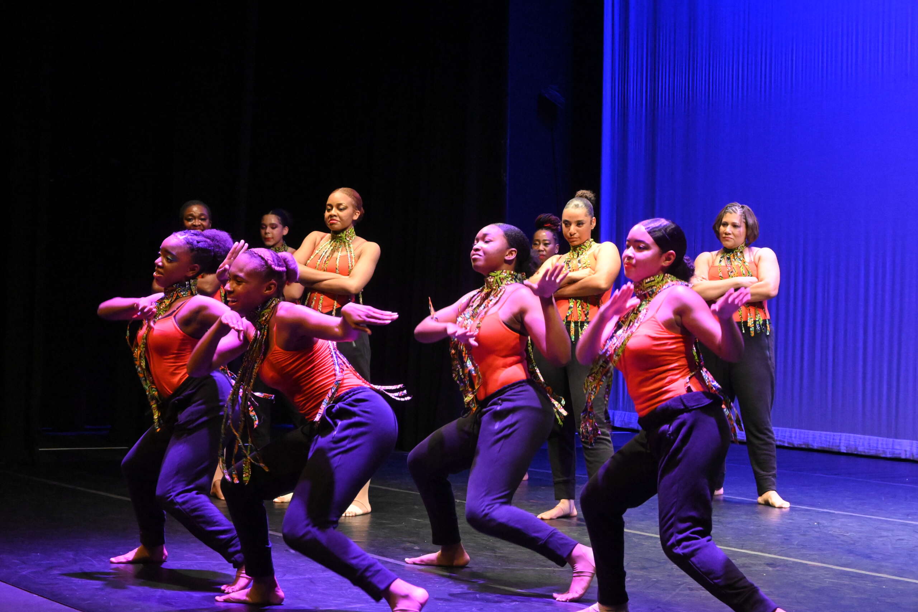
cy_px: 306
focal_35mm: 72
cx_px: 459
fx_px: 1836
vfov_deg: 18.9
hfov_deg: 28.1
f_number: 6
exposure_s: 1/100
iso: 6400
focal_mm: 48
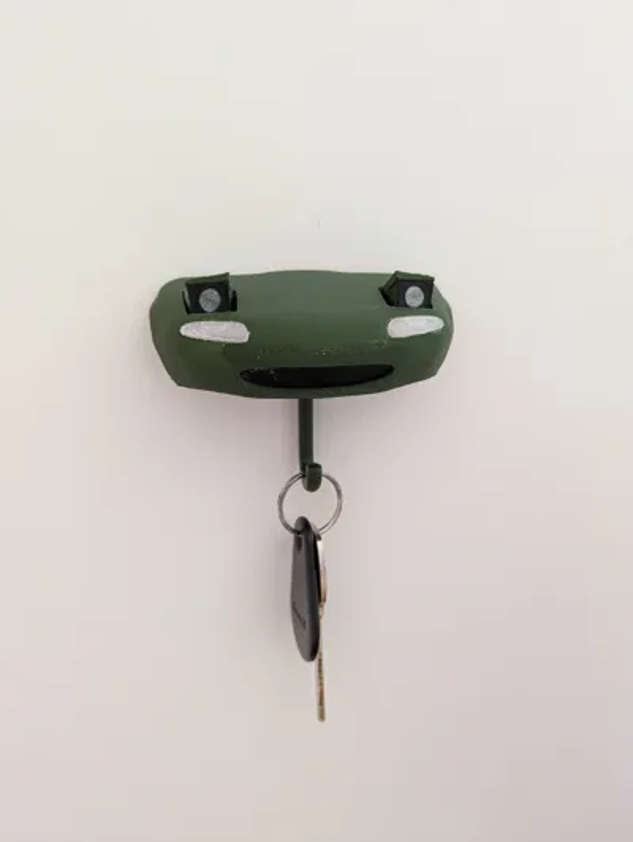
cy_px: 421
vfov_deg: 69.3
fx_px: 609
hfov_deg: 55.0
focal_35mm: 25
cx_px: 316
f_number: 1.89
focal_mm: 5.43
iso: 516
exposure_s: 1/100
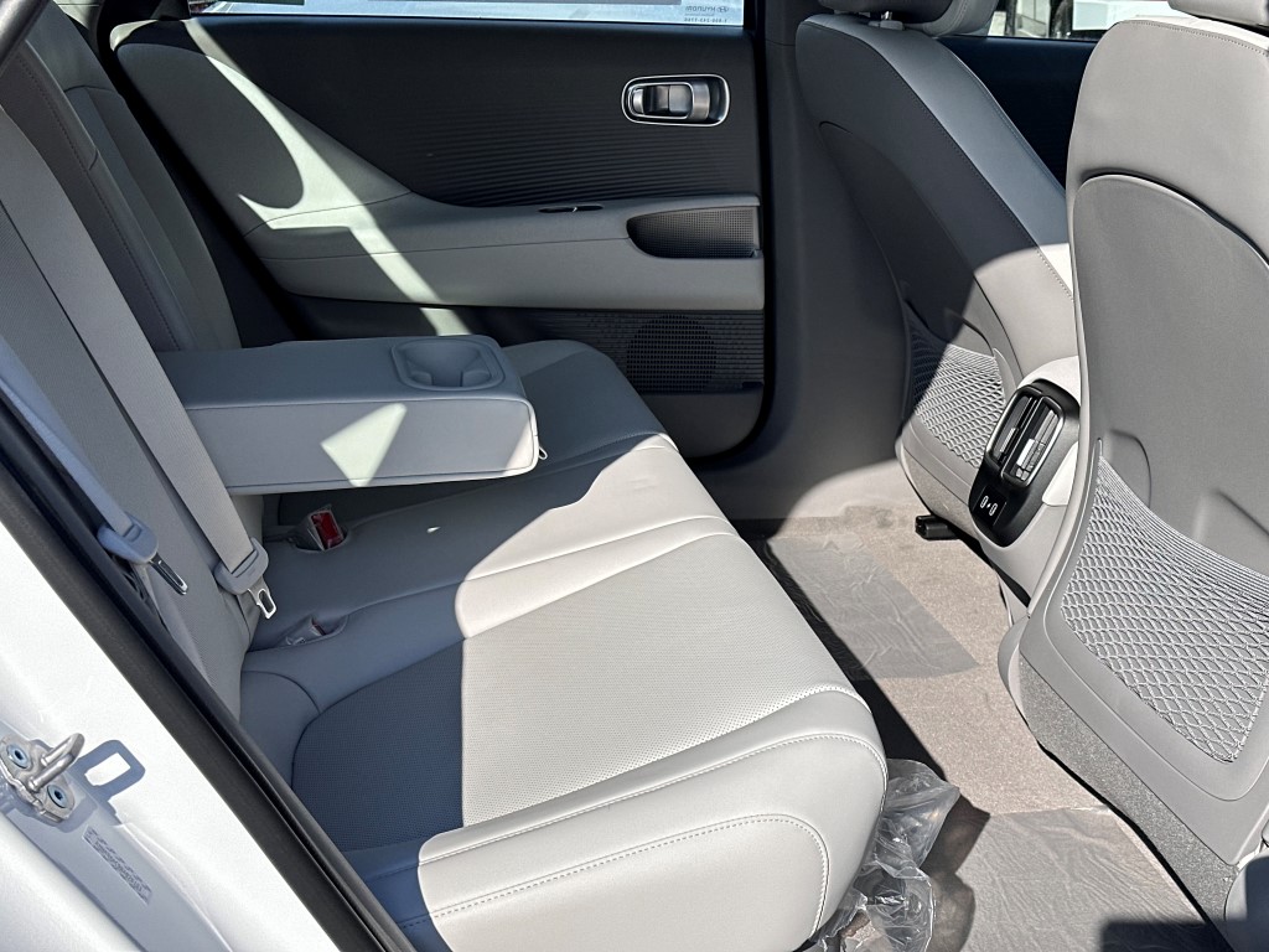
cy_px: 476
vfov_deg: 30.3
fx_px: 1760
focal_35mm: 48
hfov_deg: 39.7
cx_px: 634
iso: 64
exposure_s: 1/3597
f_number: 1.78
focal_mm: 6.86
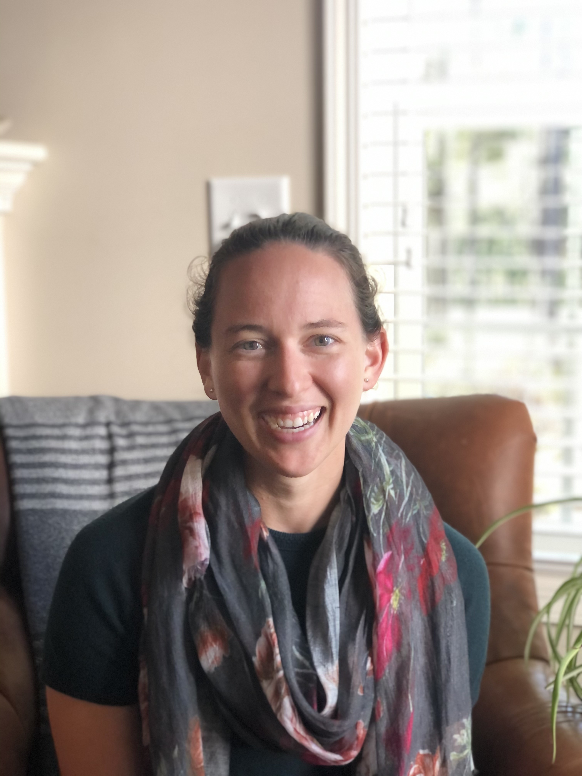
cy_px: 388
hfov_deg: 25.7
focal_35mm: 57
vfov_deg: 33.8
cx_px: 291
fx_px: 1278
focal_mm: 6.6
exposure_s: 1/30
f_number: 2.8
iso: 100
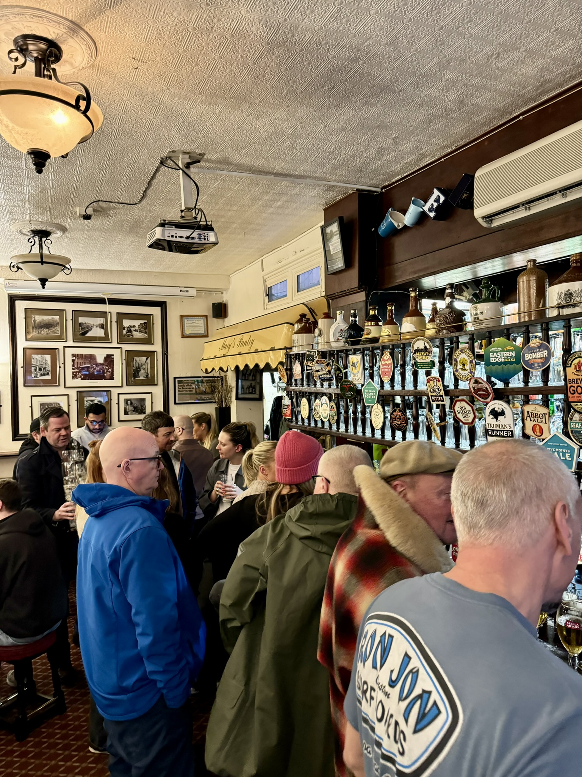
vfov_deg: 71.6
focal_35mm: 24
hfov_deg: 56.8
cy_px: 388
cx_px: 291
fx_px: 538
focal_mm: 6.86
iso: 800
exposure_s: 1/33
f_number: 1.78
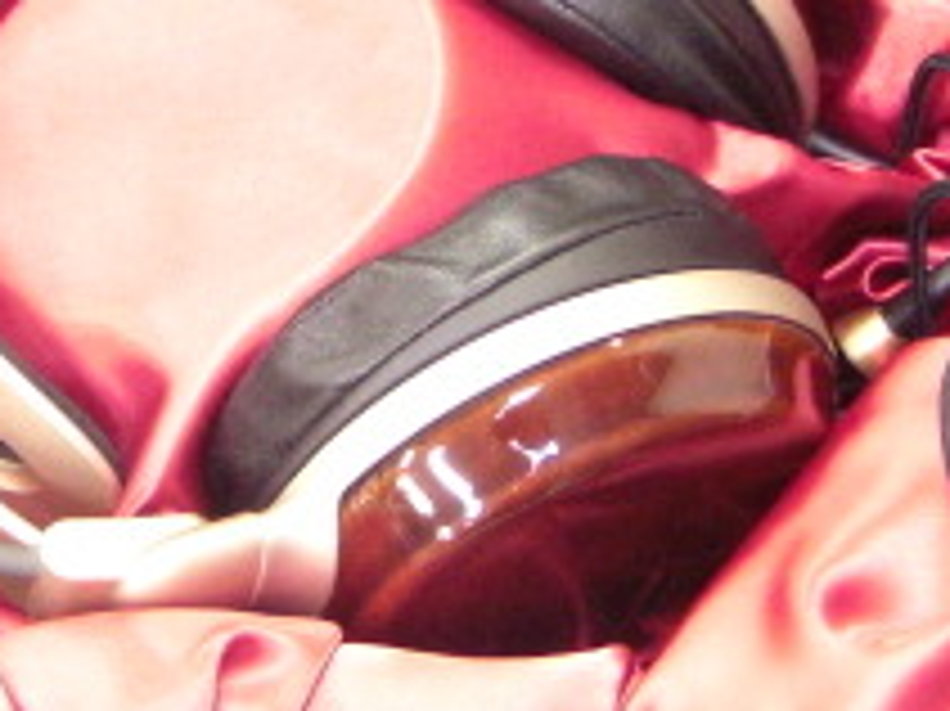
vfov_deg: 9.8
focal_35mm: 152
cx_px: 414
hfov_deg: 13.0
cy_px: 324
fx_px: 4169
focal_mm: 8.4
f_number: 3.7
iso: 400
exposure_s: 1/8
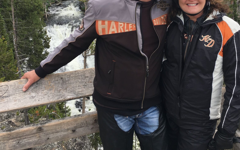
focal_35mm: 42
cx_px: 120
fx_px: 275
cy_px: 26
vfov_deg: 29.7
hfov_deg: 47.2
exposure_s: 1/496
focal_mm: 4.15
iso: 25
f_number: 2.2
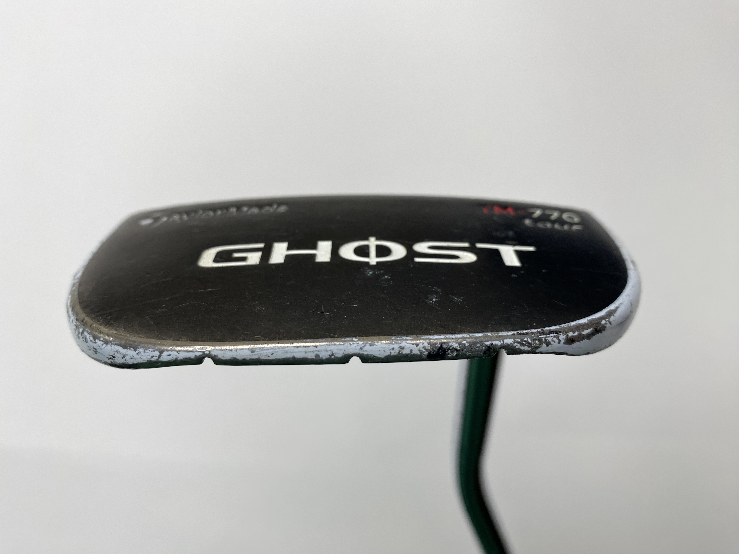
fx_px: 555
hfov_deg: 67.3
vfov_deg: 53.1
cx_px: 370
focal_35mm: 26
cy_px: 277
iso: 32
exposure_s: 1/415
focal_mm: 4.25
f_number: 1.8
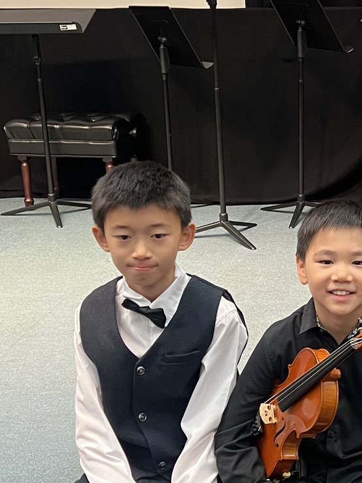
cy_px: 281
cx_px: 406
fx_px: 976
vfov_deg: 27.7
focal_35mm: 70
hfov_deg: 20.0
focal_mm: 5.7
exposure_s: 1/50
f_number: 1.5
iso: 320
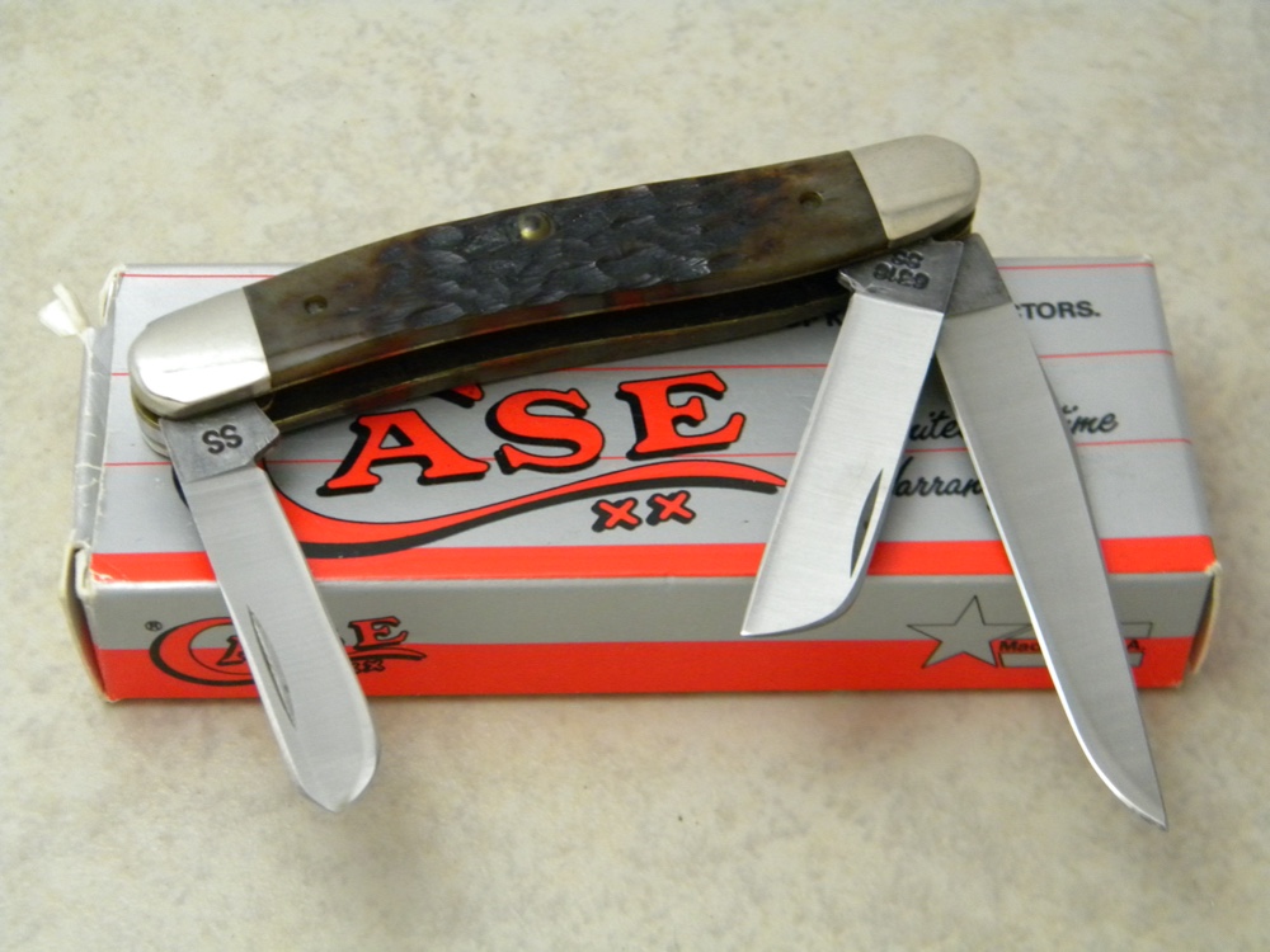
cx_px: 635
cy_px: 476
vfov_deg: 21.9
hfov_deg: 29.0
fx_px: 2458
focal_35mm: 67
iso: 400
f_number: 4.3
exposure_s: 1/24.2
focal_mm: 12.2
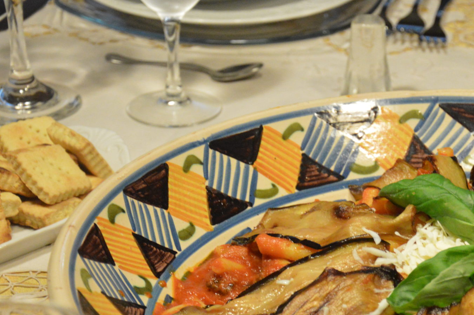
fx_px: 1947
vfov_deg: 9.2
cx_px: 421
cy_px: 218
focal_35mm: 148
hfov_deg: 13.8
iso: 2200
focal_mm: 52
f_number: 5
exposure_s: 1/60
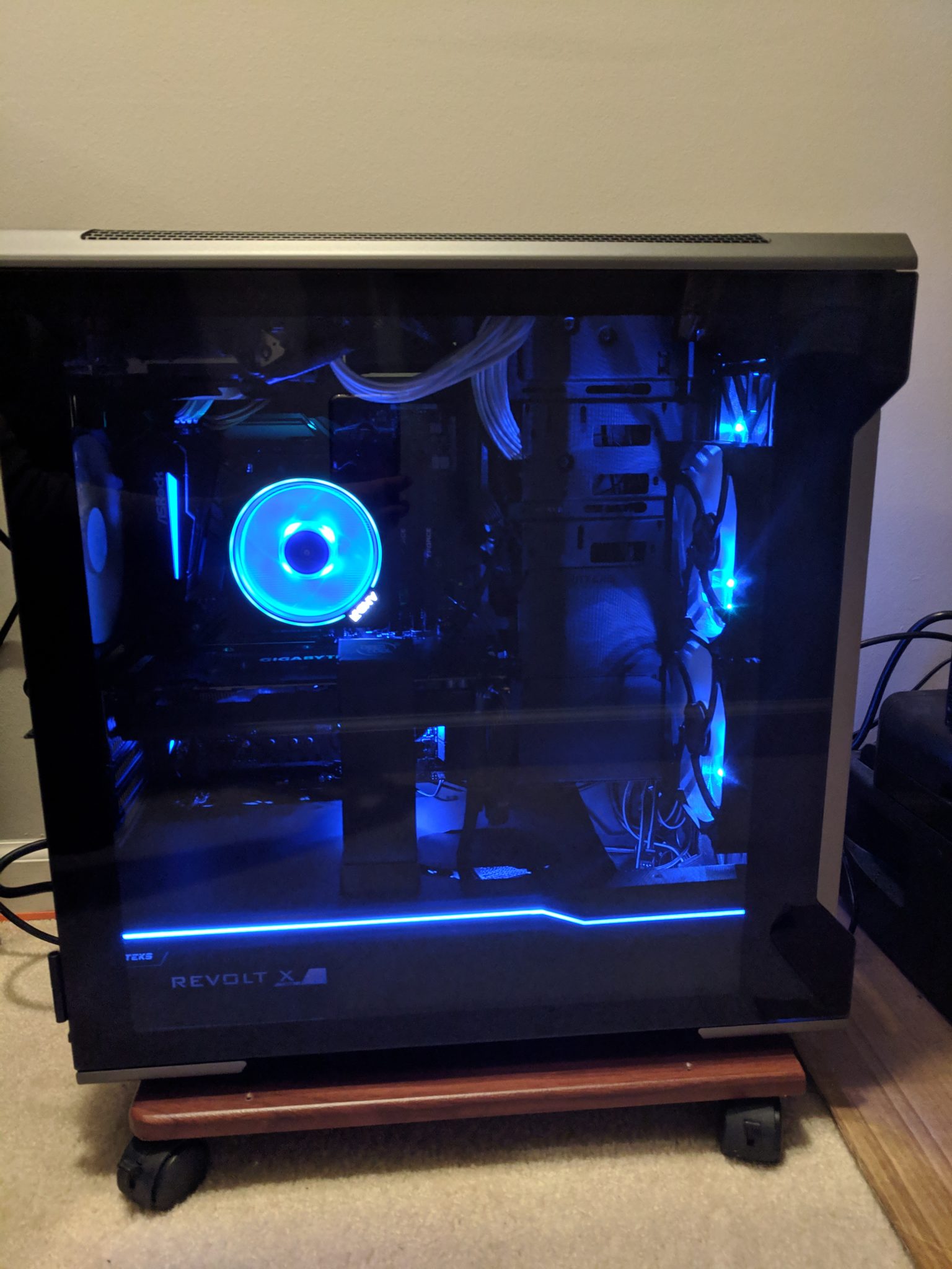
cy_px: 634
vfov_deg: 67.3
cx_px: 476
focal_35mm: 26
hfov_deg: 53.1
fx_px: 953
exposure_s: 1/30
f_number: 2
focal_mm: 4.67
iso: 1246
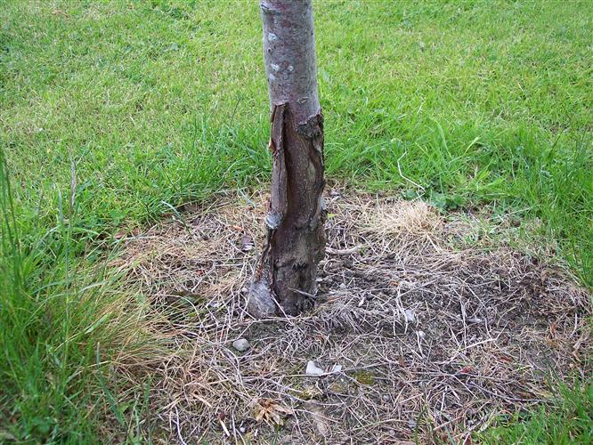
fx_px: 668
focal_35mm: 39
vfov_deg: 36.8
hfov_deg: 47.8
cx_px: 296
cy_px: 222
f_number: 3.4
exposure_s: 1/125
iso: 100
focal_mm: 8
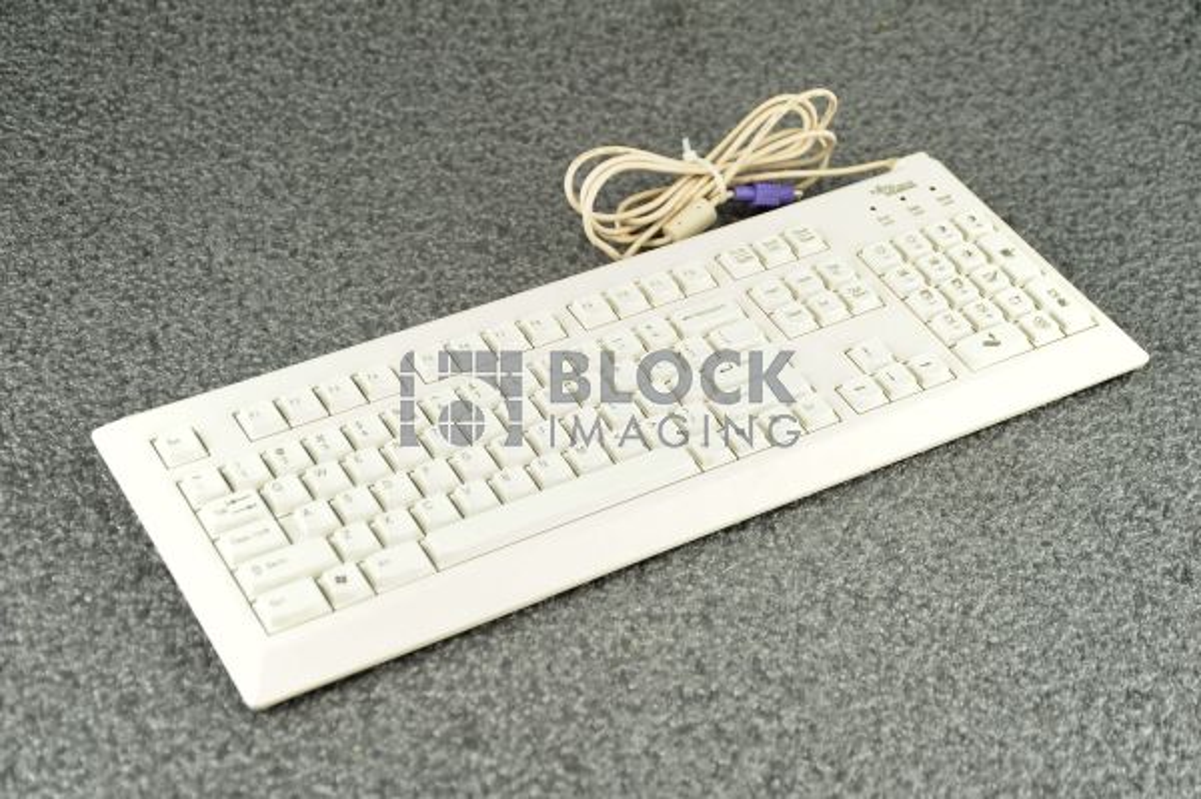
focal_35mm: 66
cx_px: 600
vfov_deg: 20.6
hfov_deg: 30.5
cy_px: 400
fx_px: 2200
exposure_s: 1/100
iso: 800
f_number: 5.3
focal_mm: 66
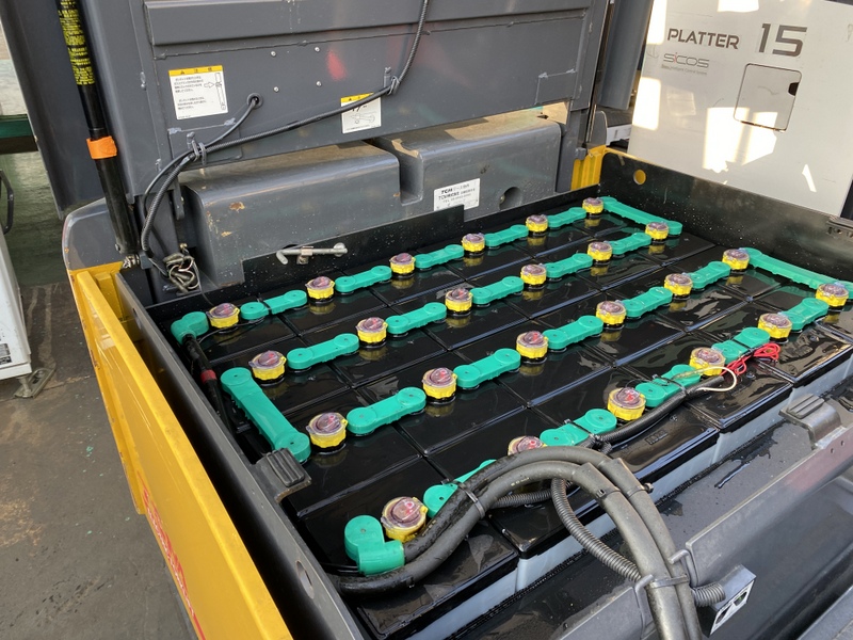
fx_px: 641
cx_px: 426
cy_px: 320
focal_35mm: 26
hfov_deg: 67.3
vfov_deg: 53.1
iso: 80
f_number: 1.8
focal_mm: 4.25
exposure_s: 1/121
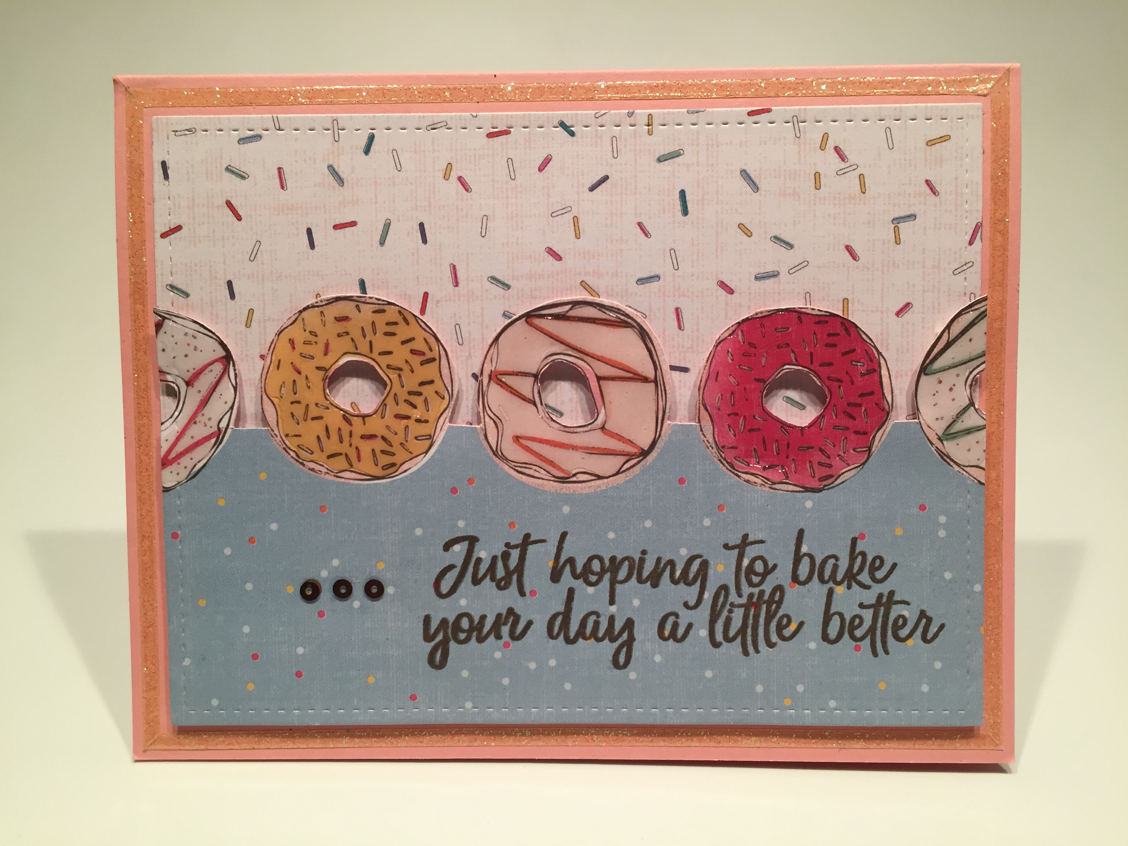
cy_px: 423
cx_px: 564
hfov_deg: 61.7
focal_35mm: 29
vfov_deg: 48.2
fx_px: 945
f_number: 2.2
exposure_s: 1/30
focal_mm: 4.15
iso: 64
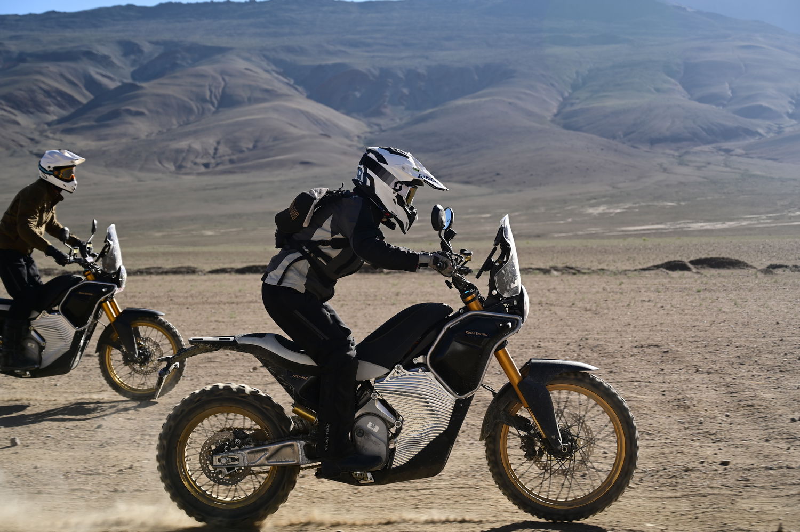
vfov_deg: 25.5
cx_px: 400
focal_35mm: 53
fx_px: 1177
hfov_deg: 37.5
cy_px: 266
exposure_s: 1/1250
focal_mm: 53
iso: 125
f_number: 4
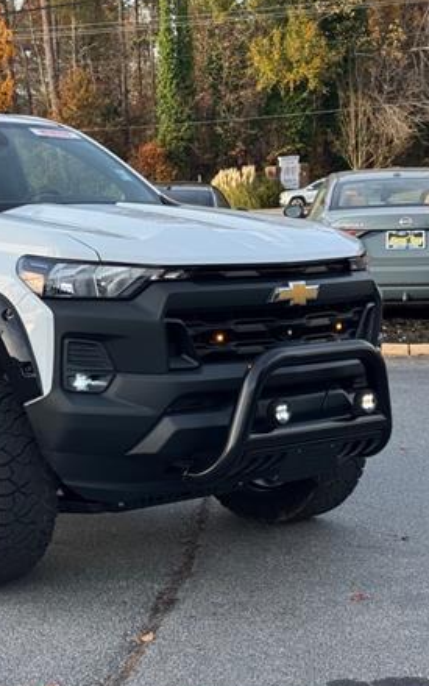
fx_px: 1384
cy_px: 331
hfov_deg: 17.1
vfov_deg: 27.8
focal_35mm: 74
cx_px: -19
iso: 64
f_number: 1.78
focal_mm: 6.76
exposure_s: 1/1076
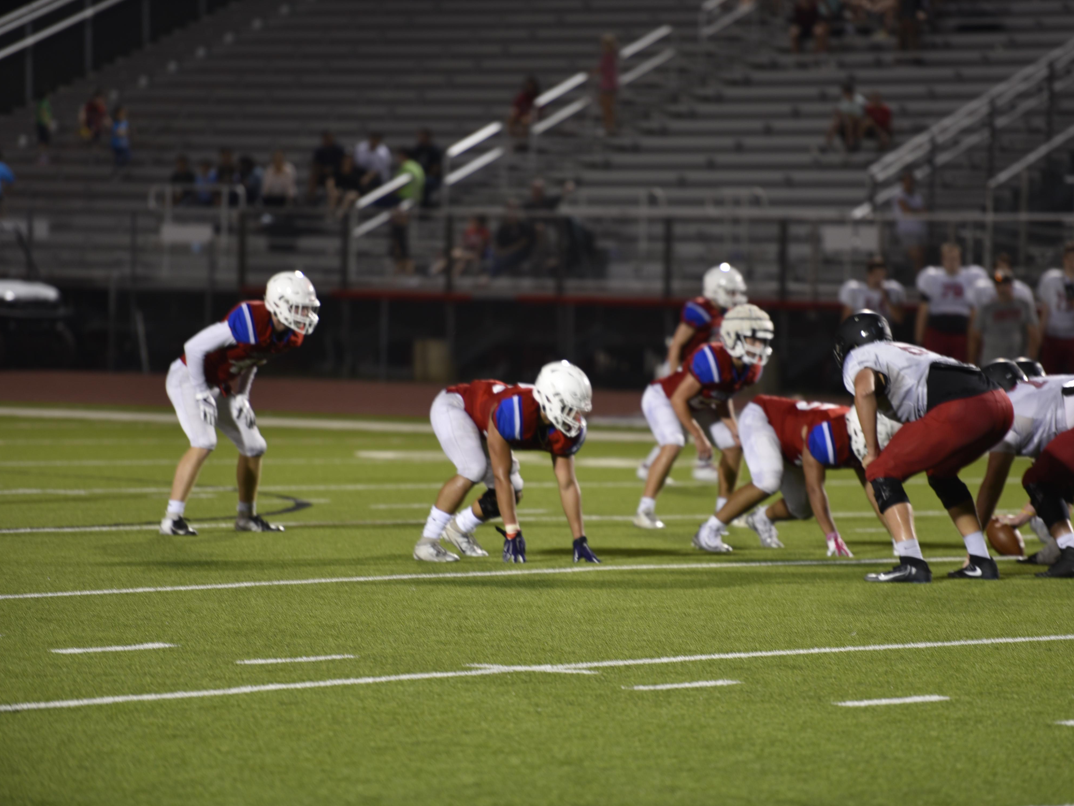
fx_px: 6733
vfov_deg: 6.8
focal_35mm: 217
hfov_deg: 9.1
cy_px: 403
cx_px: 573
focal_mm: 200
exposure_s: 1/60
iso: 250
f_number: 2.8
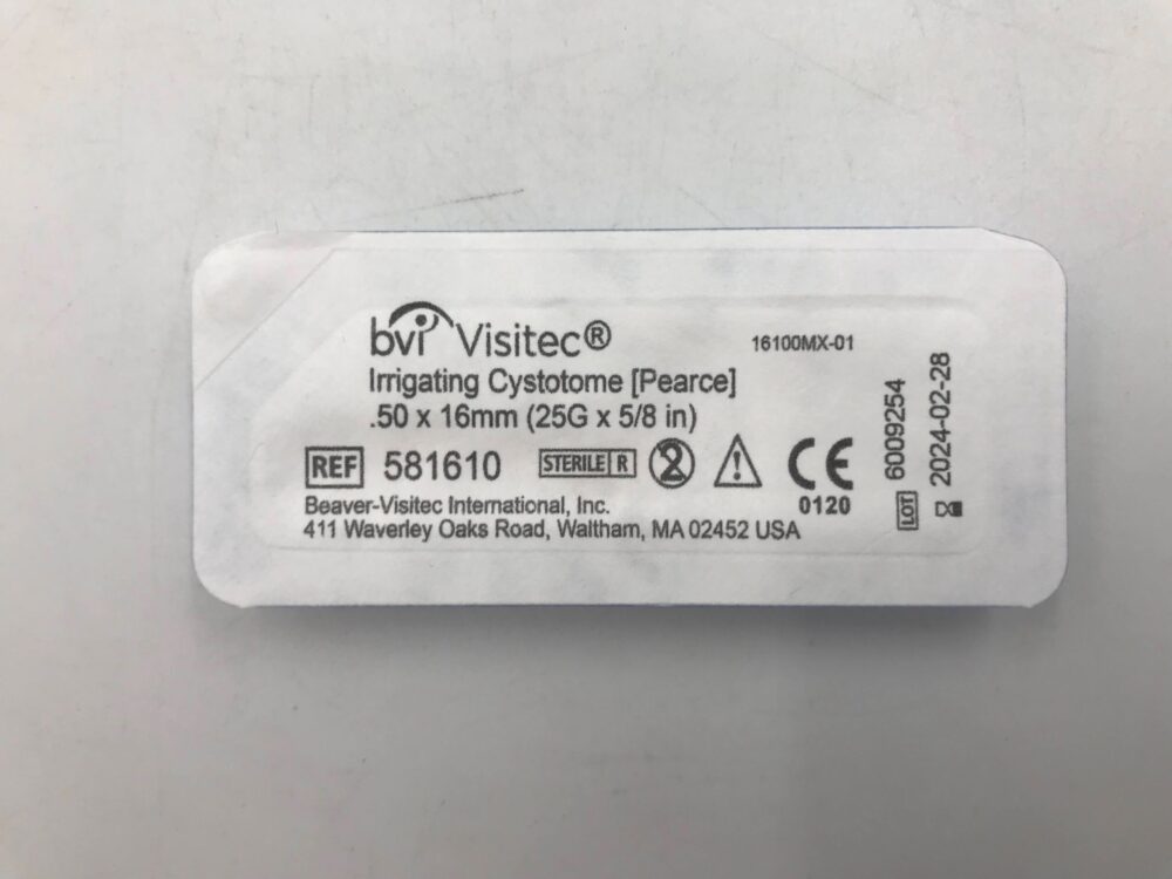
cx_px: 586
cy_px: 440
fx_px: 948
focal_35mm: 28
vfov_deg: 49.7
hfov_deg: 63.4
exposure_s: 1/130
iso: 20
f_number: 1.8
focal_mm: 3.99
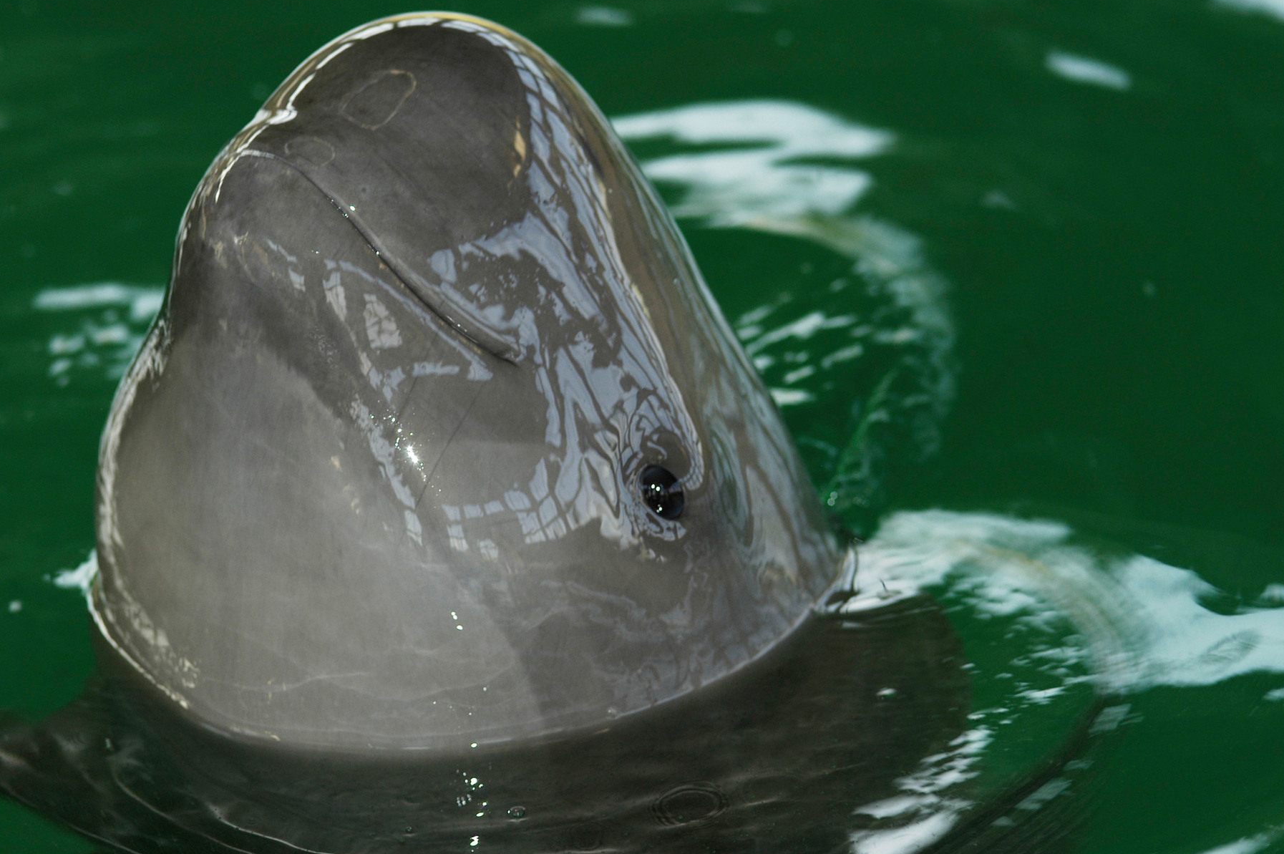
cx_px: 578
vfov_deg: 7.8
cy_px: 408
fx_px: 6256
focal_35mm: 176
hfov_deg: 11.7
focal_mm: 105
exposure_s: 1/60
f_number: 5.6
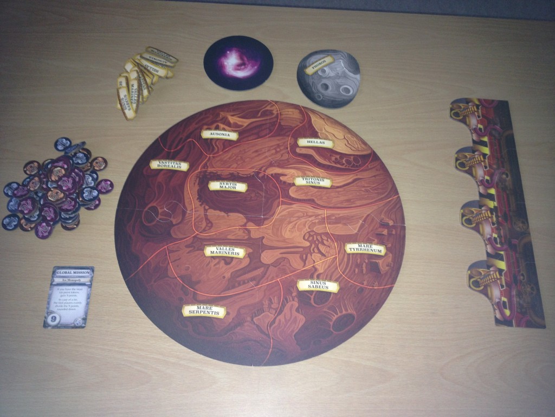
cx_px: 278
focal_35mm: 35
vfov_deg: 40.7
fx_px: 561
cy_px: 208
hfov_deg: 52.6
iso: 64
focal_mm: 4.28
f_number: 2.4
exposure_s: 1/20
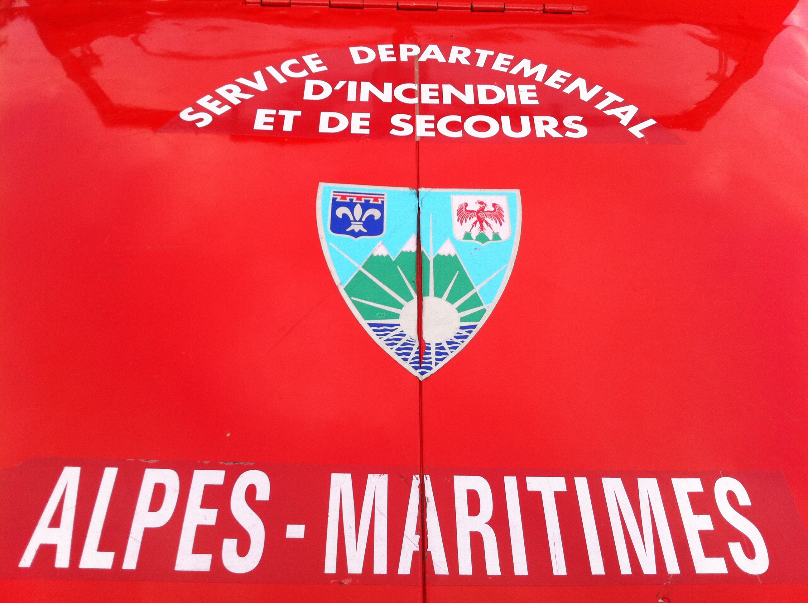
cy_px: 302
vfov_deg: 40.6
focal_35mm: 35
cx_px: 404
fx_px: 816
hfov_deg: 52.7
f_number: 2.8
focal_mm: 3.85
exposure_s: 1/256
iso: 80
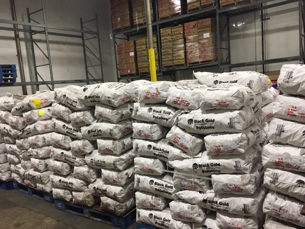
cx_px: 152
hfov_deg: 61.7
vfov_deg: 48.2
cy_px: 114
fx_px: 256
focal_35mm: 29
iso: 125
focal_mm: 4.15
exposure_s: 1/30
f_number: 2.2
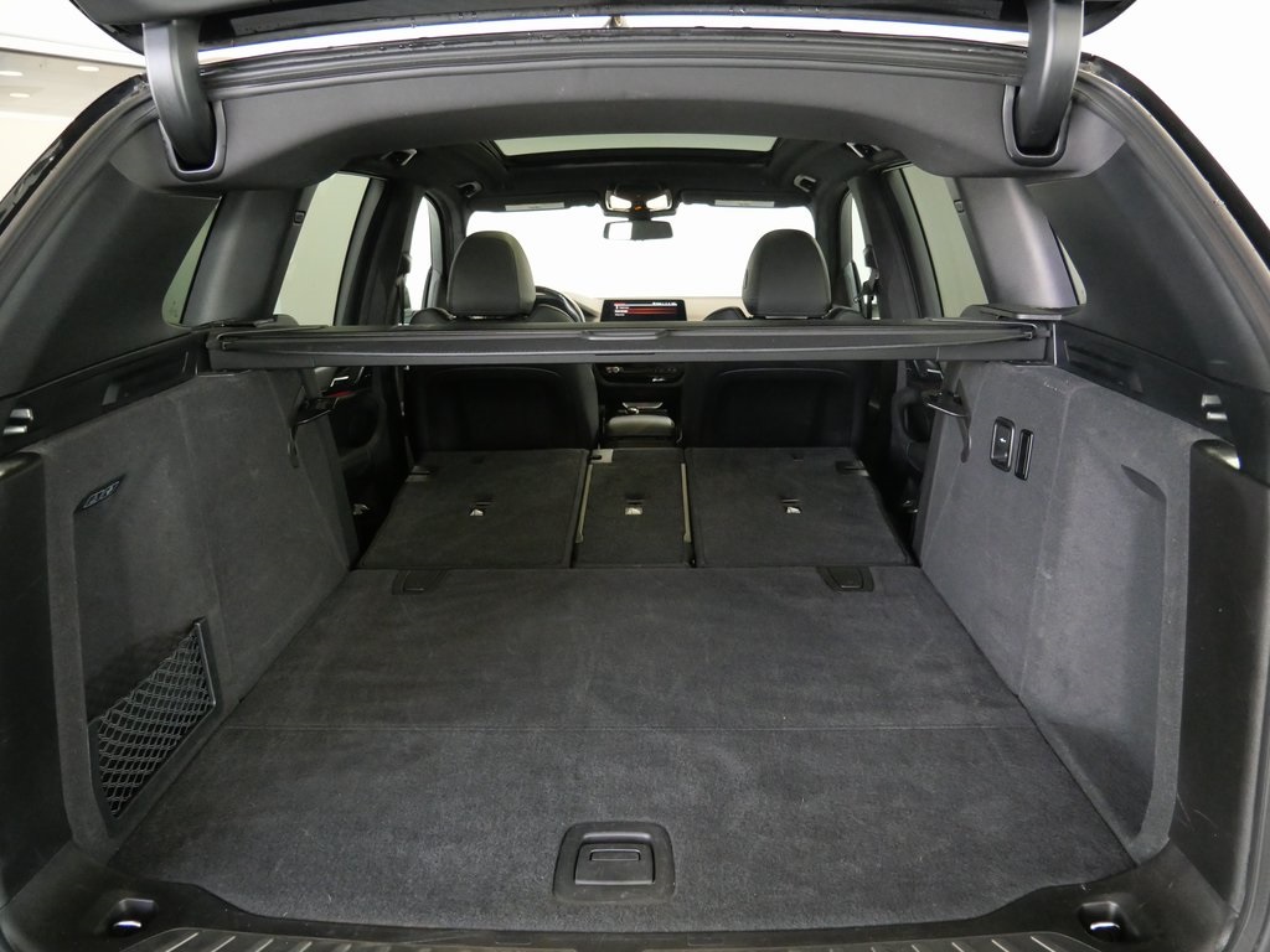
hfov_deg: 71.6
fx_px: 881
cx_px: 635
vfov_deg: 56.8
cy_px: 476
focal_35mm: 24
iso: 3200
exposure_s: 1/30
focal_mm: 12
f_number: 3.5
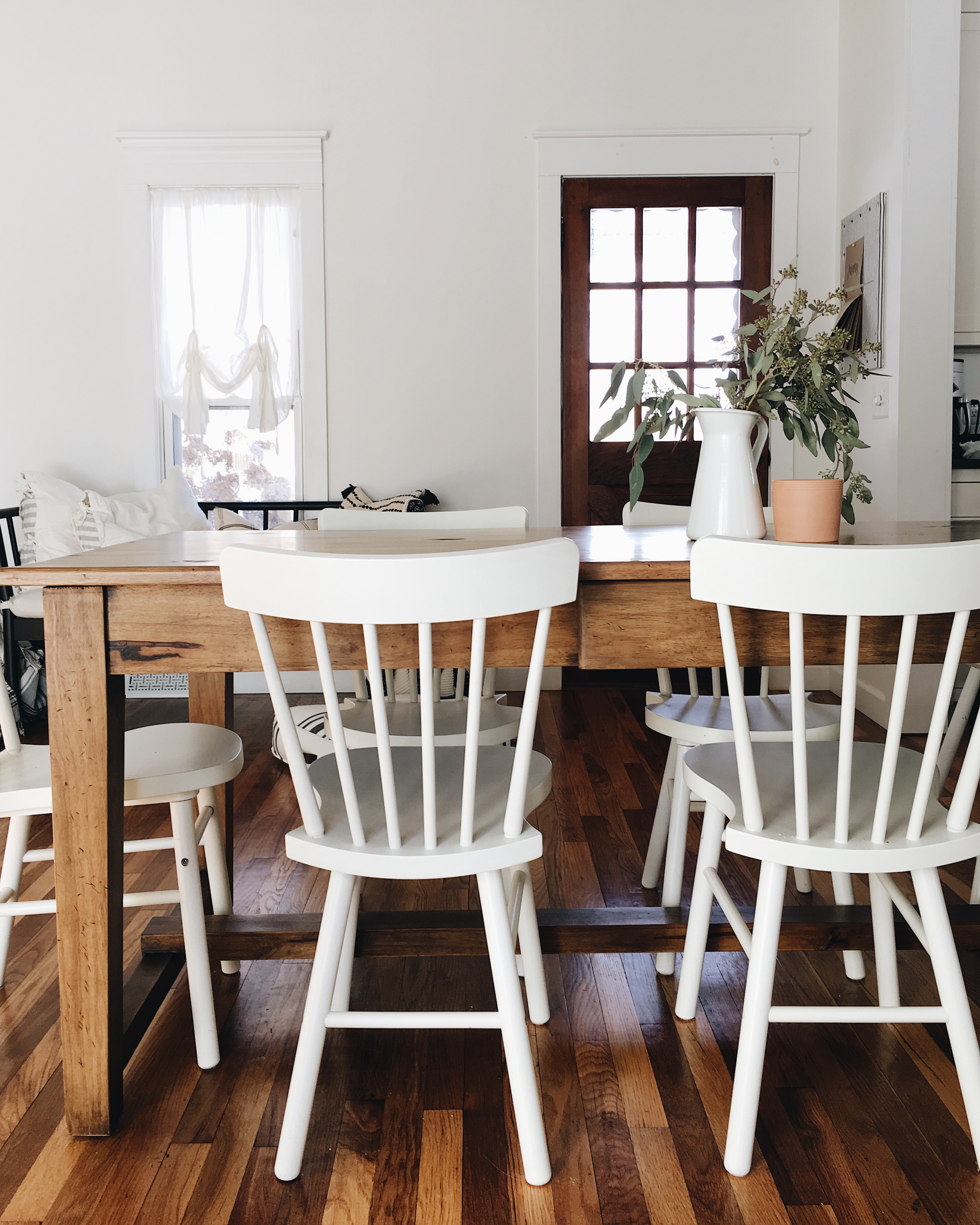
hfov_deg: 47.1
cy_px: 559
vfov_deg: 57.1
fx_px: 1124
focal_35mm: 31
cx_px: 477
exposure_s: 1/60
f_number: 2.2
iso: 25
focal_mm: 4.15
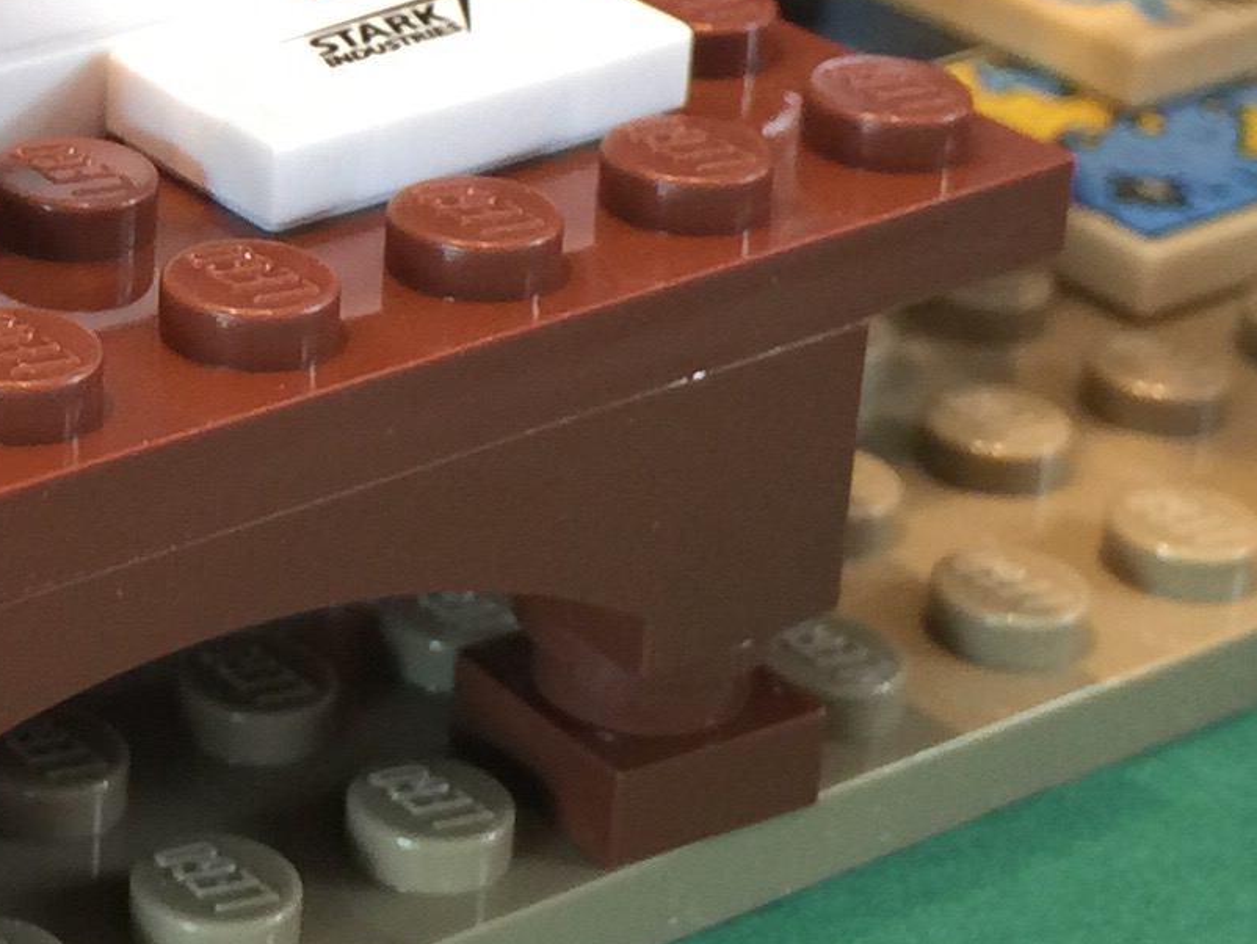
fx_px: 4286
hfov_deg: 15.8
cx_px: -423
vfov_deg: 12.3
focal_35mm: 118
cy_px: -110
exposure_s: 1/17
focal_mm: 4.15
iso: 50
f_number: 2.2
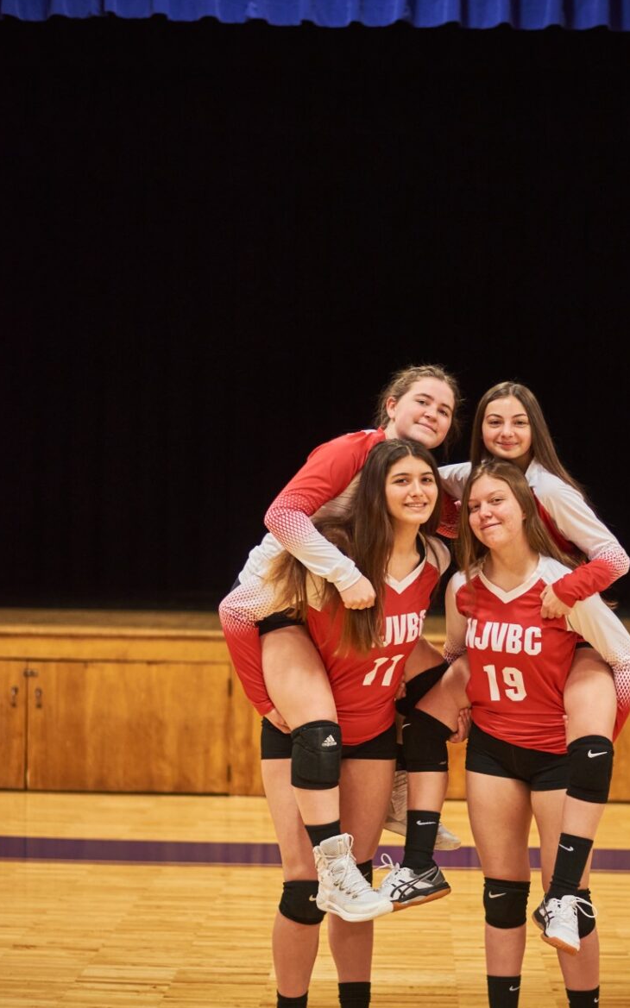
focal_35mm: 67
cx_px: 406
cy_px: 625
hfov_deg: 19.4
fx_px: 1842
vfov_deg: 30.5
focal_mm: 50
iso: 640
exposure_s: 1/400
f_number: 1.8
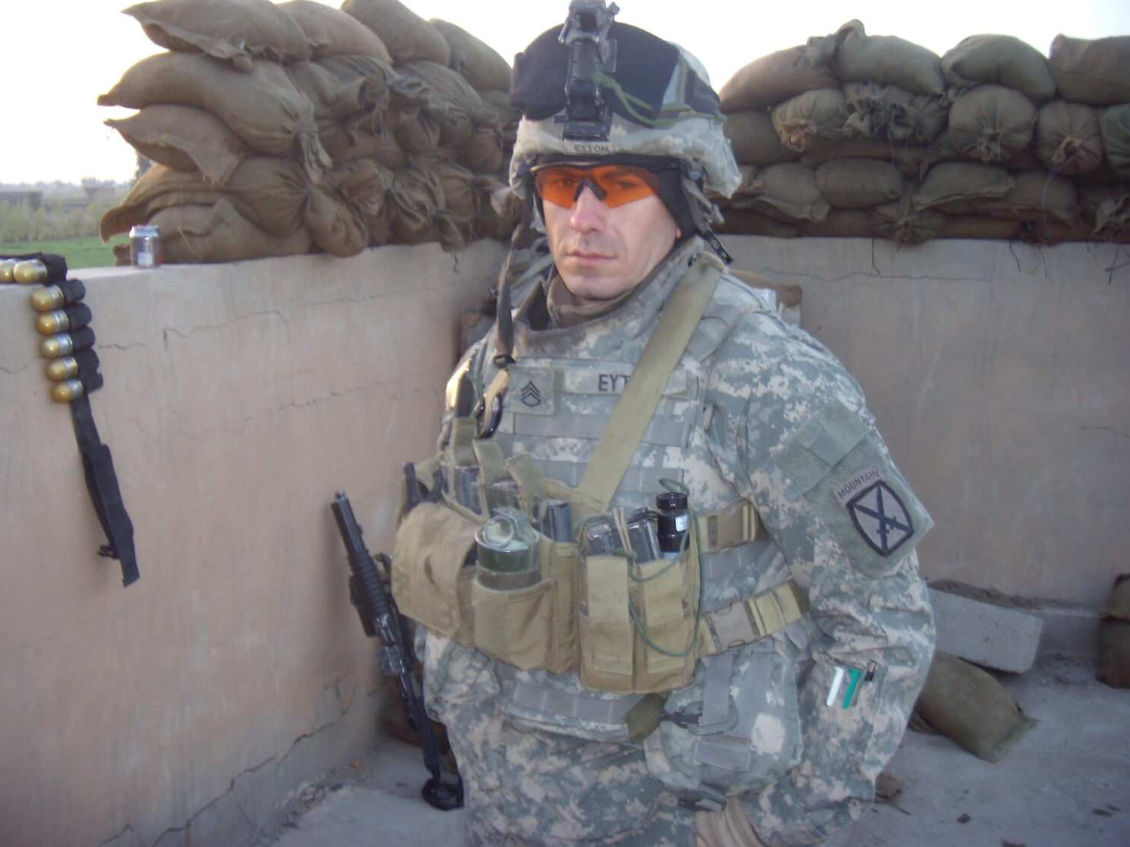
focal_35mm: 39
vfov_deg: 36.8
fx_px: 1273
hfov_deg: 47.9
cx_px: 564
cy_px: 414
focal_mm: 6.4
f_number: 3.5
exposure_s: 1/30.3
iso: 64
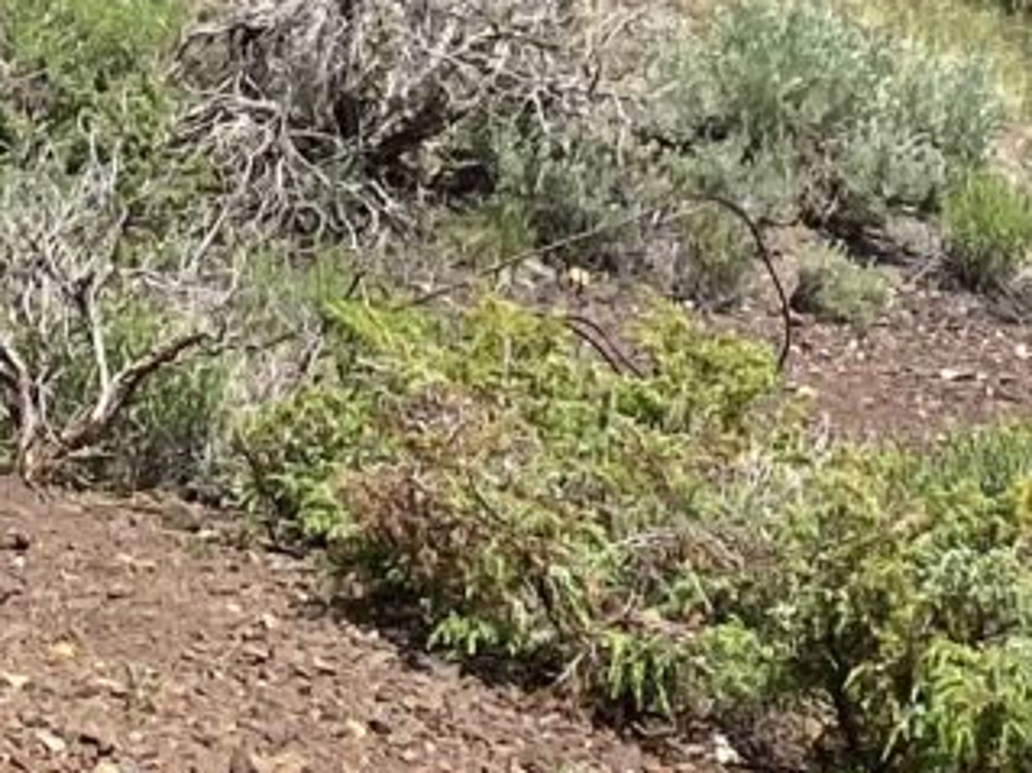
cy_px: -1462
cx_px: 204
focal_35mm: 167
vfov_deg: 7.8
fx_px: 4977
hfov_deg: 11.8
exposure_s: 1/3205
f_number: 1.8
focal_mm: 4.25
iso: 32
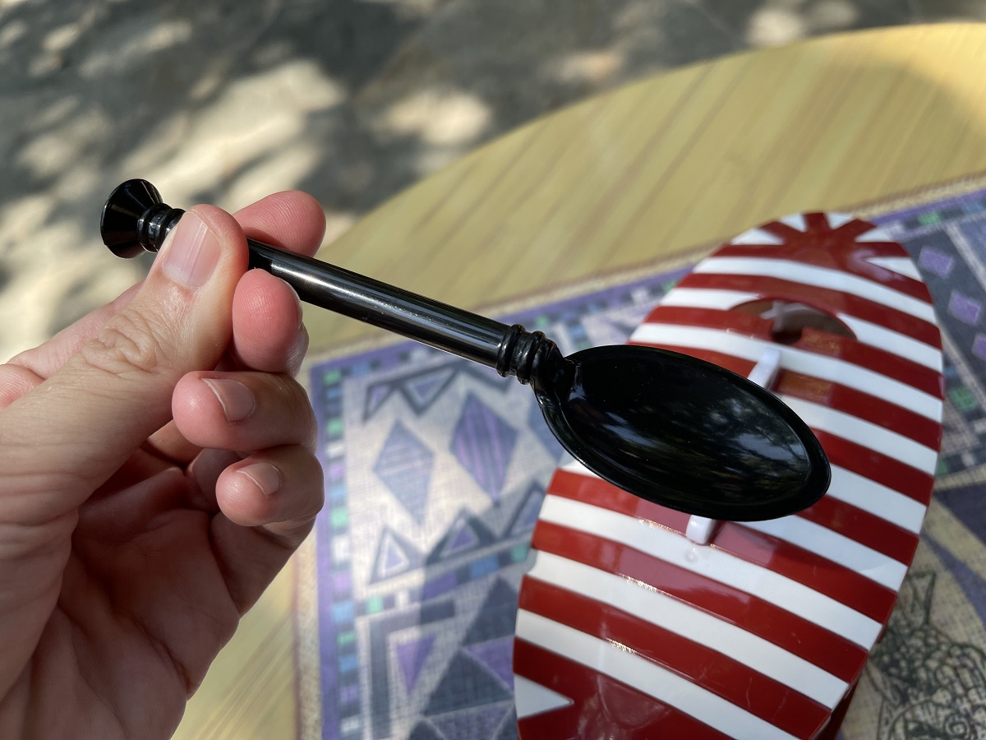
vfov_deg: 53.1
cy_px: 370
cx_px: 493
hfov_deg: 67.3
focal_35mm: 26
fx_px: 741
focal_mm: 5.1
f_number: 1.6
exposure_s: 1/668
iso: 32
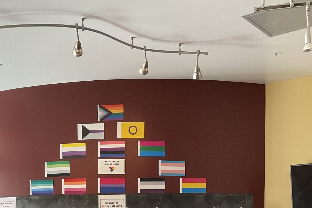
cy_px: 253
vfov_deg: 21.9
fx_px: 494
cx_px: 119
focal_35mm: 57
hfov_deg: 34.9
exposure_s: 1/60
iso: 50
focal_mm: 3
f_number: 1.8
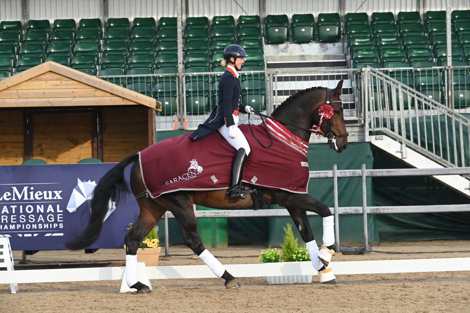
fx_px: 2154
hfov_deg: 12.5
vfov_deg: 8.3
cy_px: 156
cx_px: 235
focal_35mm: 165
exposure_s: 1/640
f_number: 7.1
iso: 1000
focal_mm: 165
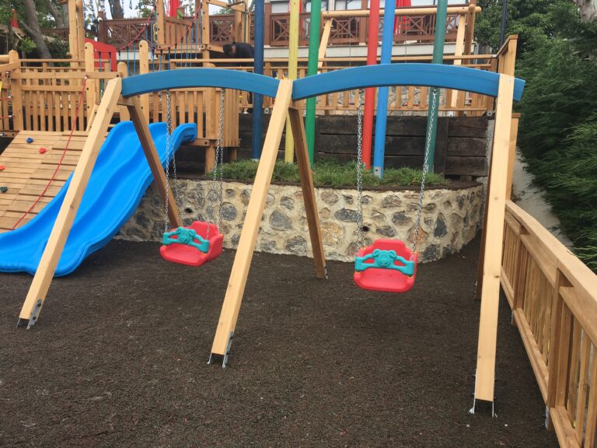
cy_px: 224
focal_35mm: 29
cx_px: 298
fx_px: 500
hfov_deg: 61.7
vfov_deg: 48.2
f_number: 2.2
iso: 25
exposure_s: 1/630
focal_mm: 4.15
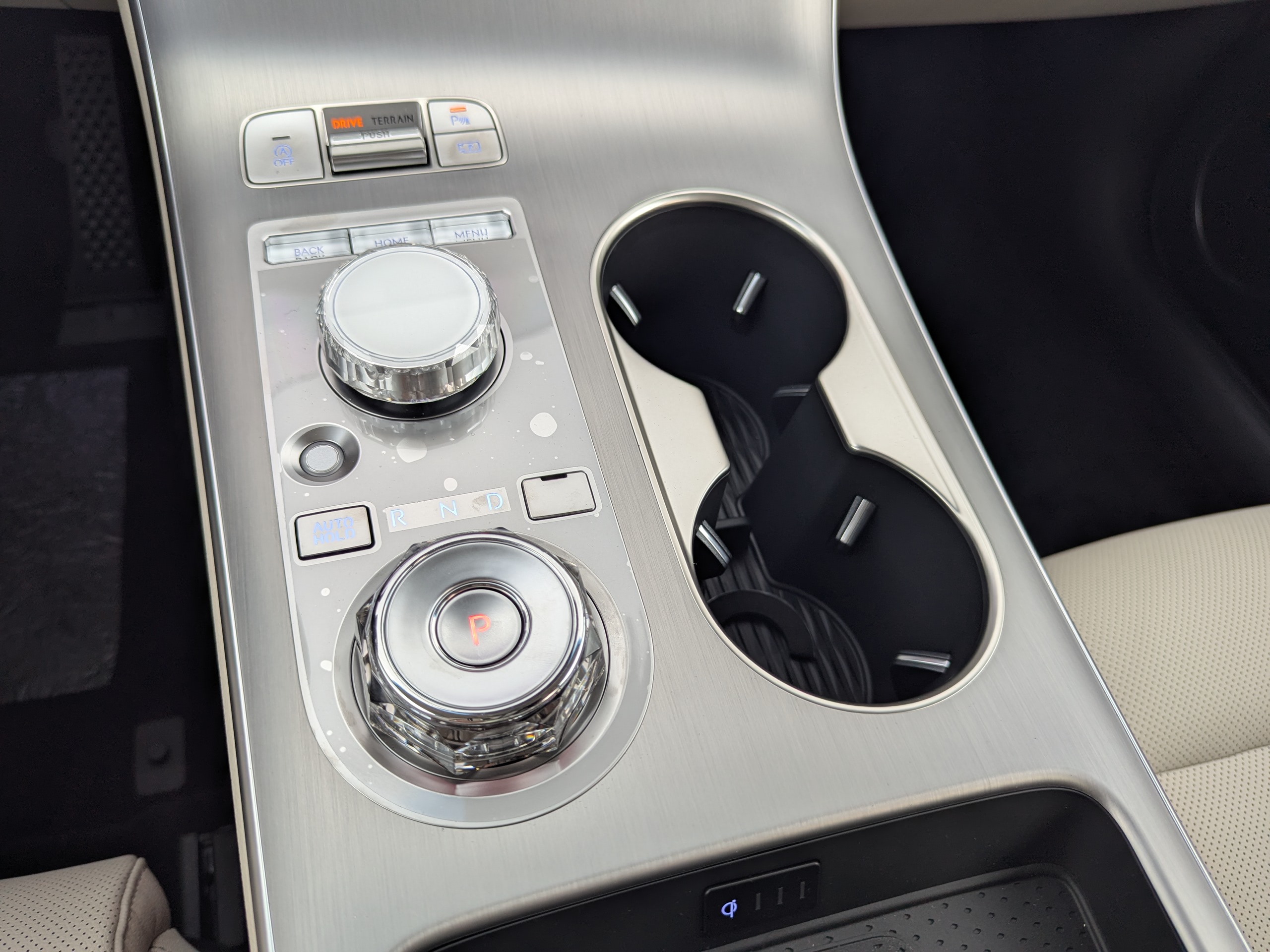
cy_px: 476
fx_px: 881
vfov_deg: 56.8
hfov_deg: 71.6
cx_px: 635
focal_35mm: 24
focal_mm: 6.81
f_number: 1.85
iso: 50
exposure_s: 1/41.9
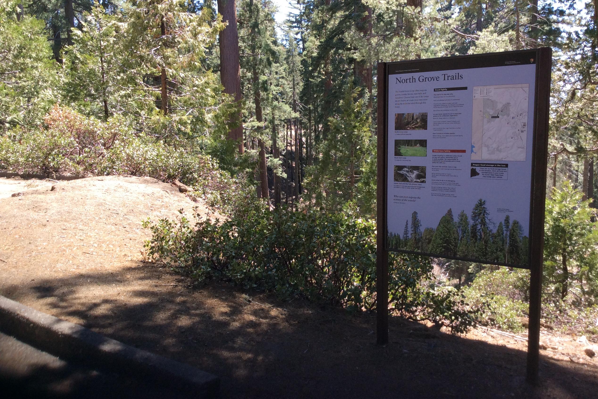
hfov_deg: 55.8
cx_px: 306
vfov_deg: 38.9
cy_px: 204
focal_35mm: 34
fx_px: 565
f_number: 2.4
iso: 32
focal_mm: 3.3
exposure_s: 1/217
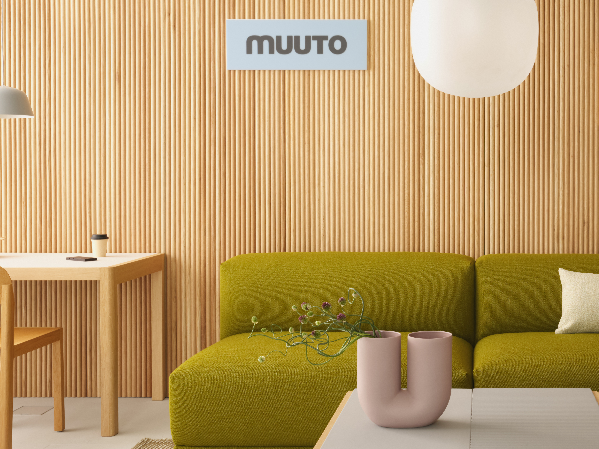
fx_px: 865
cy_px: 227
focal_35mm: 50
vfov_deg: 29.1
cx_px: 469
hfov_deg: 37.0
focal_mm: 32.6
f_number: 7.1
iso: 640
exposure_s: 1/1.3
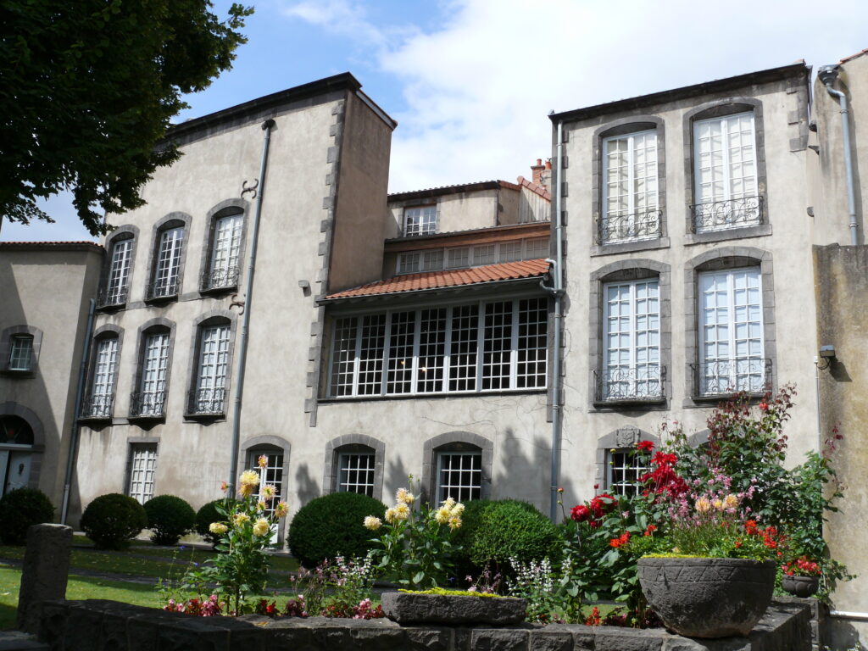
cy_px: 326
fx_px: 878
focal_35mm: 35
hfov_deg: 52.6
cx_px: 434
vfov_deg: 40.7
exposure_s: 1/500
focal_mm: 7.4
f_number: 5.6
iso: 100
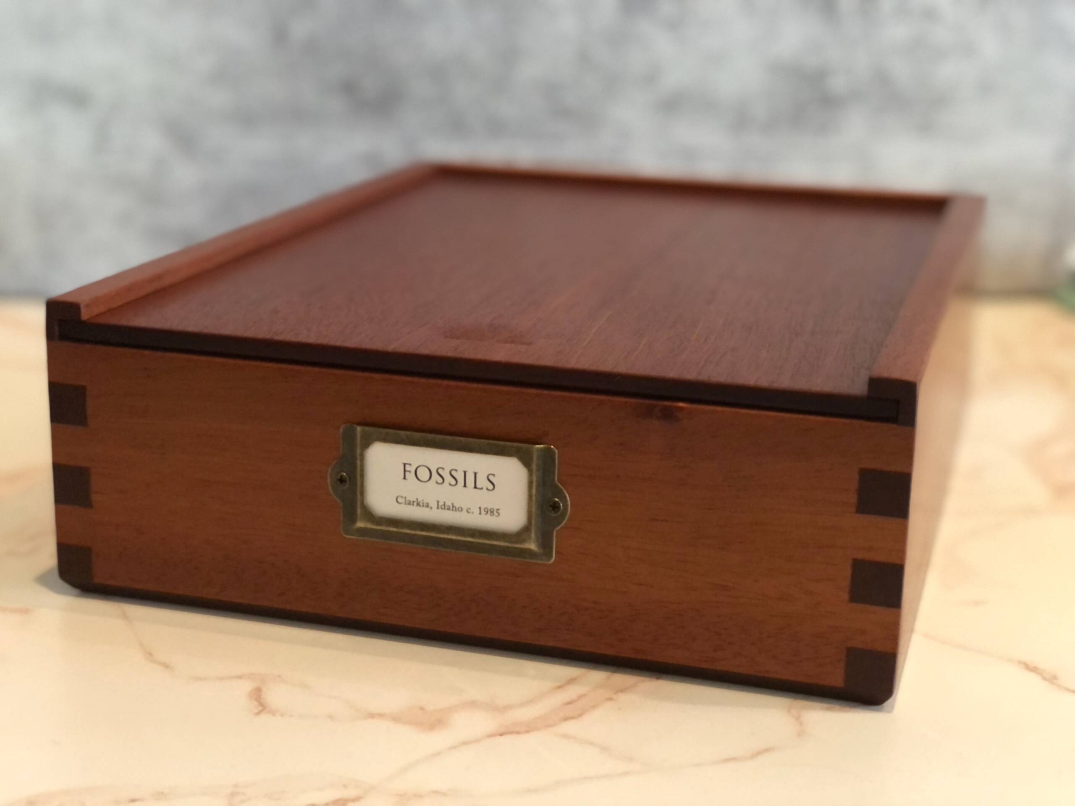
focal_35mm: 57
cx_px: 538
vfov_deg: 25.7
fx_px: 1770
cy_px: 403
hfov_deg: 33.8
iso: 800
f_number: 2.8
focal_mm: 6.6
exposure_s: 1/30
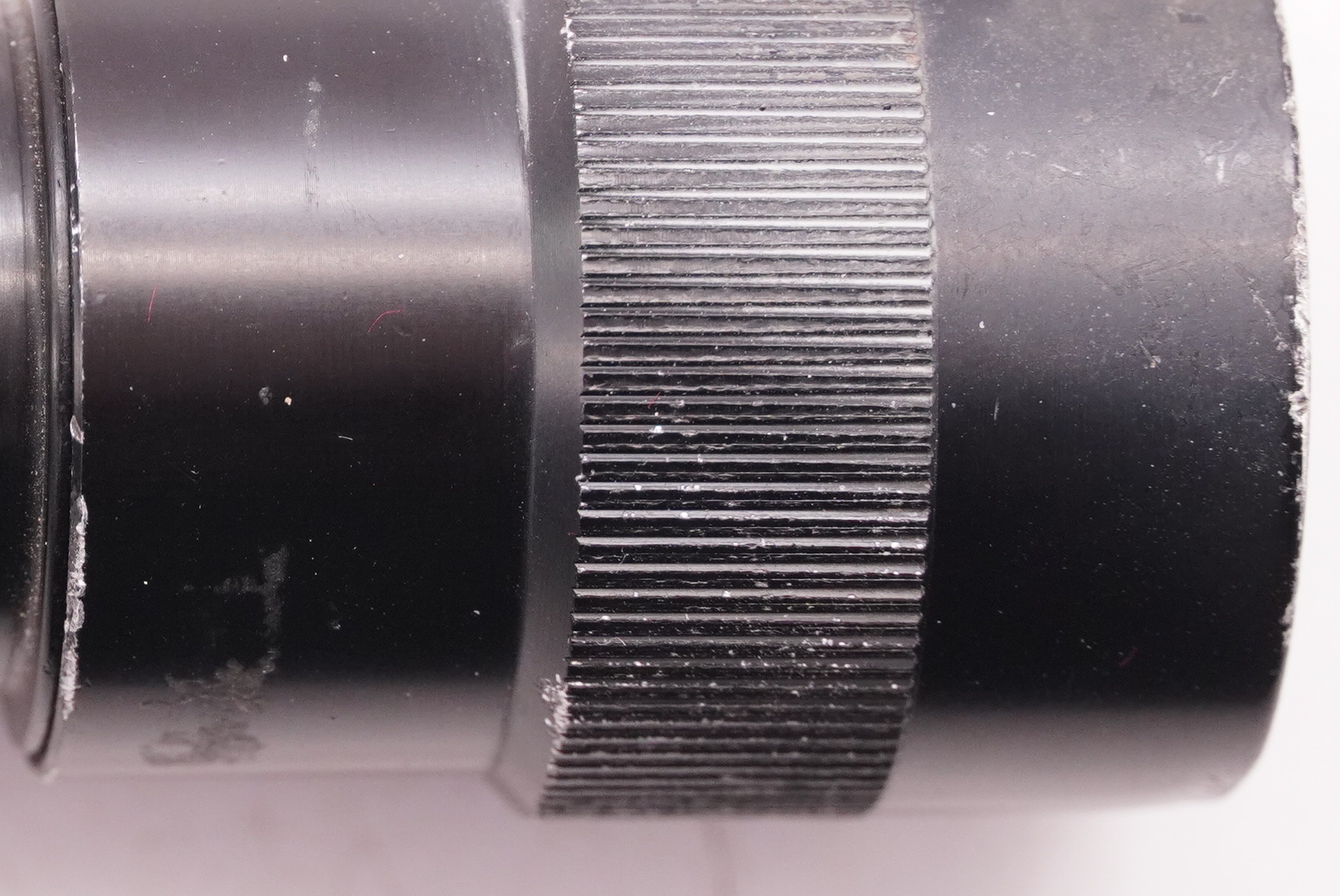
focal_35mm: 306
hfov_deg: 6.7
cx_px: 57
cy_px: 338
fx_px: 11409
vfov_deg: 4.5
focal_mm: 79
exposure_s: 1/125
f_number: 5.6
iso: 1000
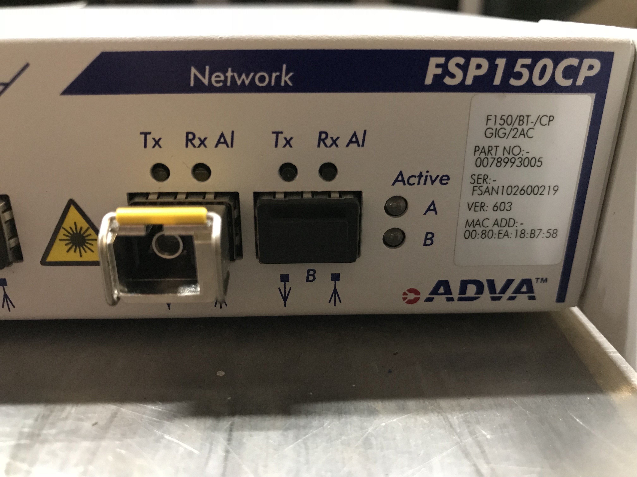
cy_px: 238
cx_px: 318
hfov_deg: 63.4
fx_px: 515
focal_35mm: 28
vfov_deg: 49.7
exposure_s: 1/6
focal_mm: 3.99
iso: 100
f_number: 1.8
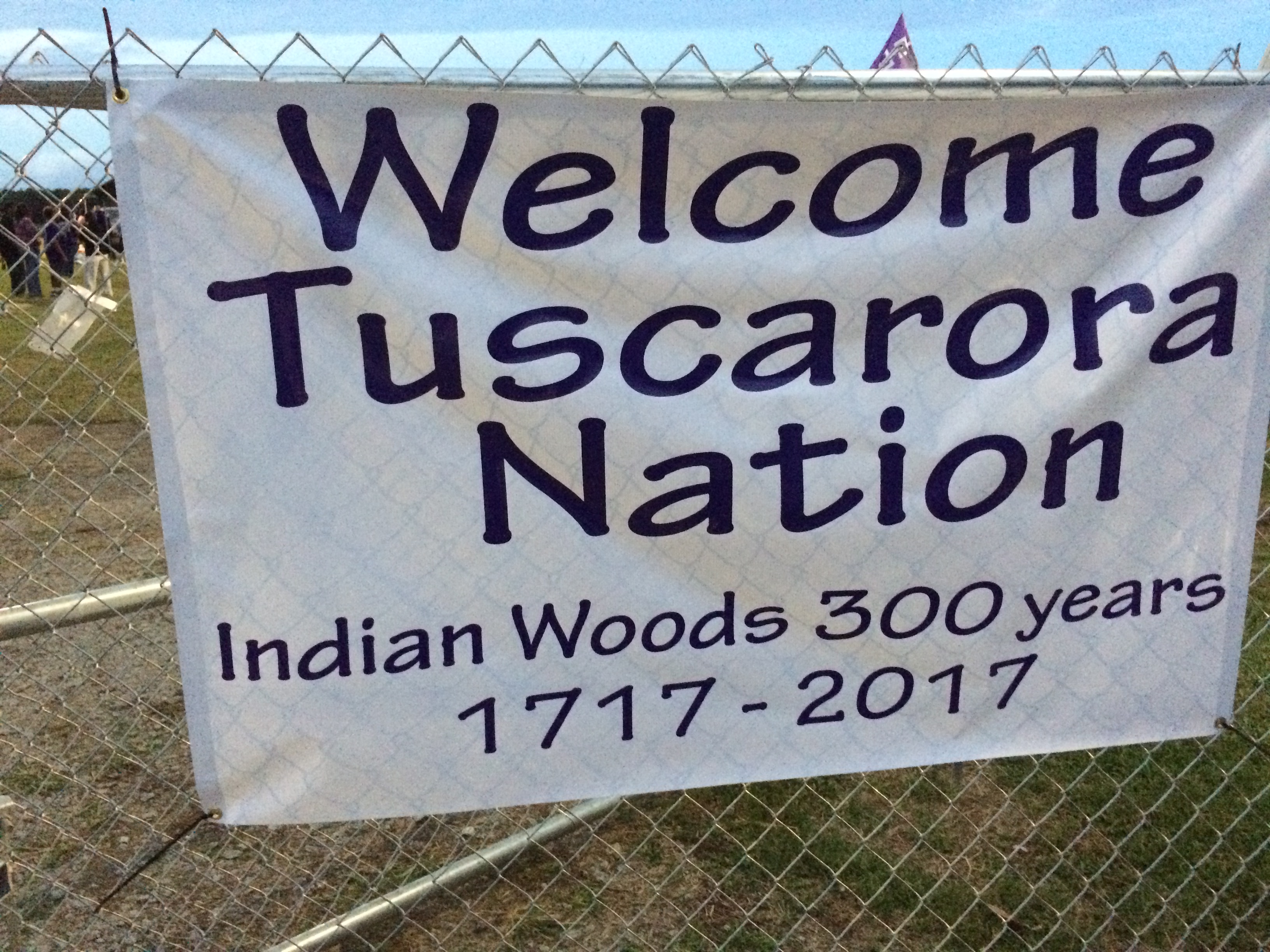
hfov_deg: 61.7
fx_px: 1064
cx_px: 635
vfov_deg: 48.2
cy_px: 476
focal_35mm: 29
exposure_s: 1/15
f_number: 2.2
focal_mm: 4.15
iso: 500
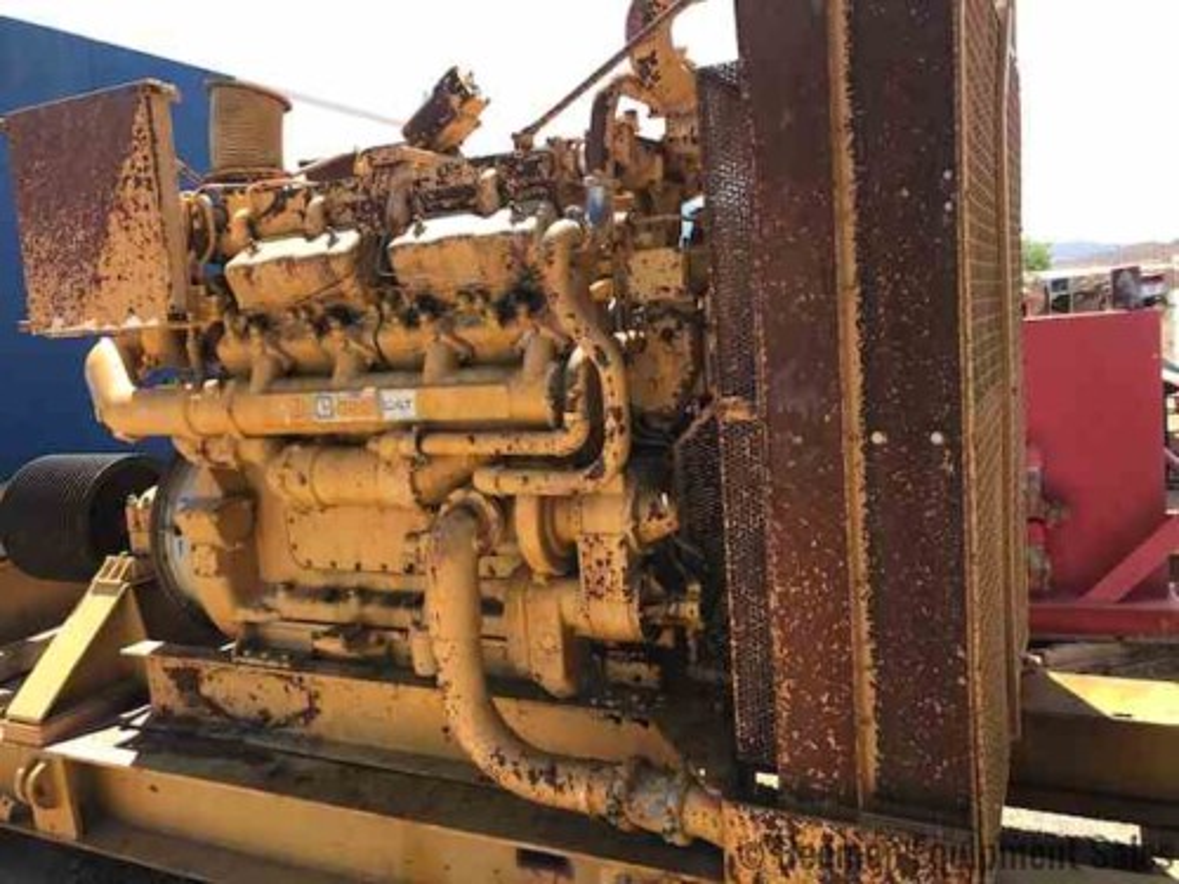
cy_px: 442
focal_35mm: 28
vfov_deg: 49.7
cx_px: 590
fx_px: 954
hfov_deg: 63.4
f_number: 1.8
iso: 20
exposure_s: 1/679
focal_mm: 3.99
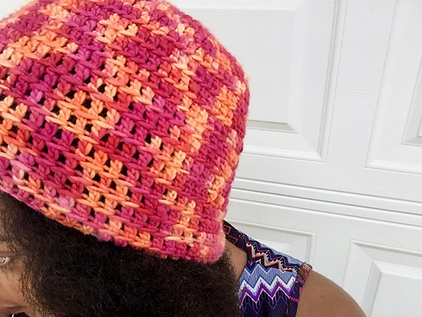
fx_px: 378
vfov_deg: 45.4
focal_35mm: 31
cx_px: 211
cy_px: 158
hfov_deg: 58.4
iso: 32
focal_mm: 2.65
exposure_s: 1/566
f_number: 2.2
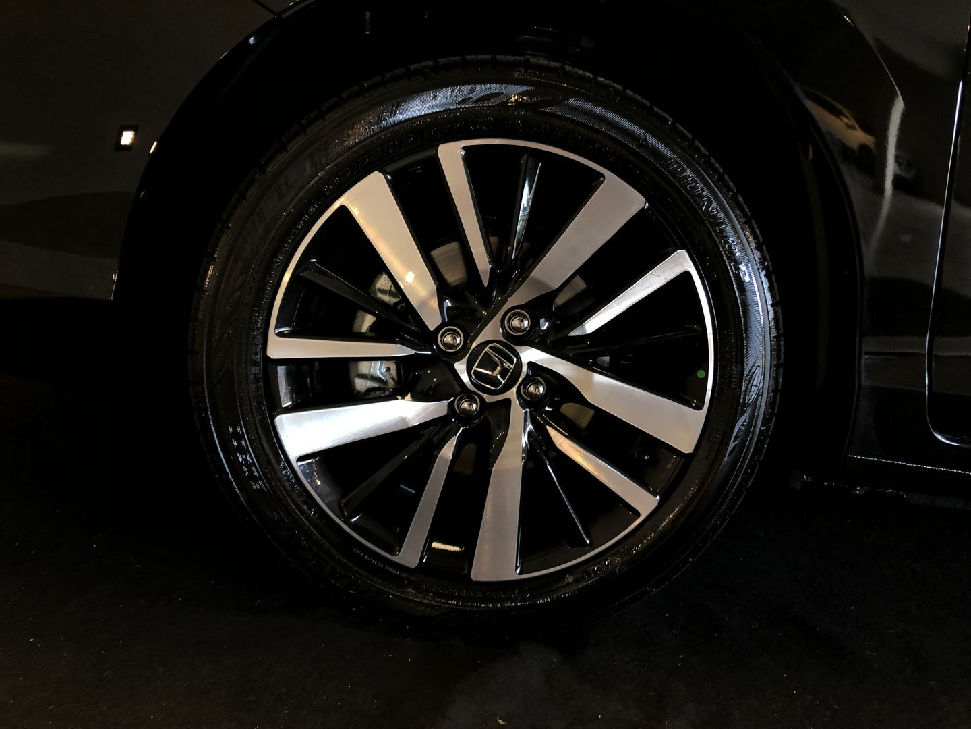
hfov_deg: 63.4
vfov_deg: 49.7
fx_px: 785
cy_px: 364
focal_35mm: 28
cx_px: 486
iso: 40
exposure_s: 1/17
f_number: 1.8
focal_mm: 4
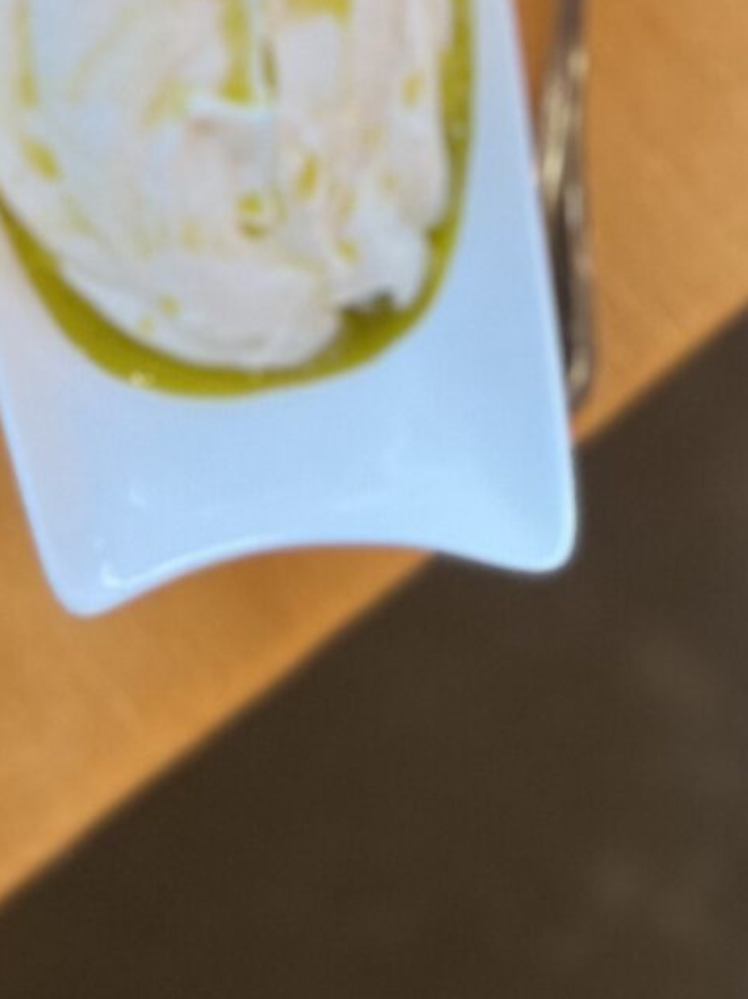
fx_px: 3027
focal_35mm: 105
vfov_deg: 15.4
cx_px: -383
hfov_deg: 13.3
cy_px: -941
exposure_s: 1/60
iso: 200
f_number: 1.5
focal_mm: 5.7
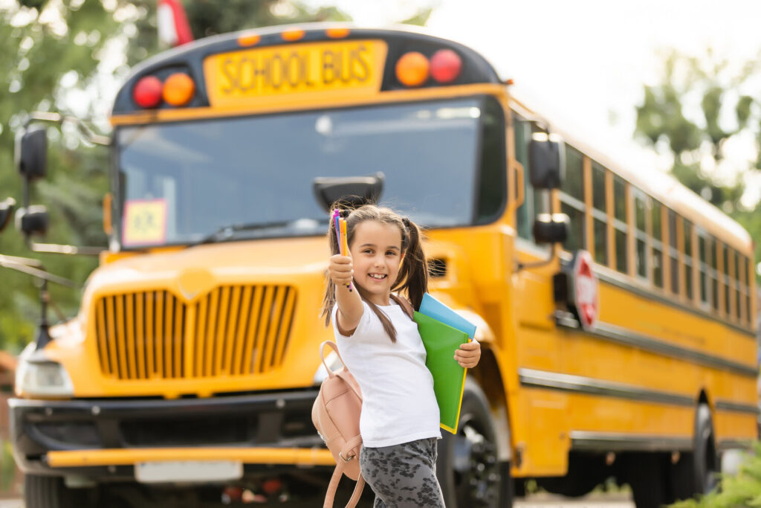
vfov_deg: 14.4
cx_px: 380
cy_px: 254
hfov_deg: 21.5
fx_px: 2008
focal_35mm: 95
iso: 100
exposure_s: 1/500
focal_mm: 95
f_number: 2.8
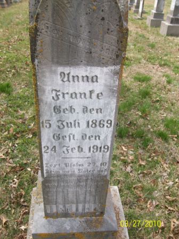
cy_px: 120
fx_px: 234
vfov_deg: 54.0
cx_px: 90
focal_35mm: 34
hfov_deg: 41.8
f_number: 2.8
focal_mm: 5.7
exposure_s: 1/320
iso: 64
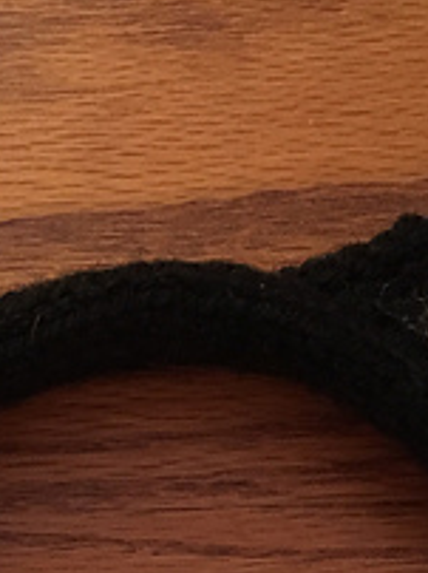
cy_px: 681
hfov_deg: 16.0
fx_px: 1520
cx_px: 162
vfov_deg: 20.1
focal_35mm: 92
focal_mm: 4.15
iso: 500
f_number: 2.2
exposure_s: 1/15
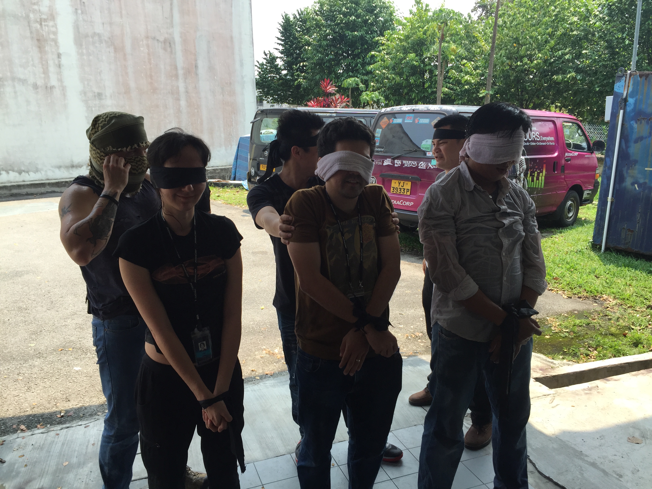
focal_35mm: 29
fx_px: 546
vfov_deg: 48.2
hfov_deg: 61.7
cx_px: 326
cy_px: 244
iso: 32
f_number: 2.2
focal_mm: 4.15
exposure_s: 1/542
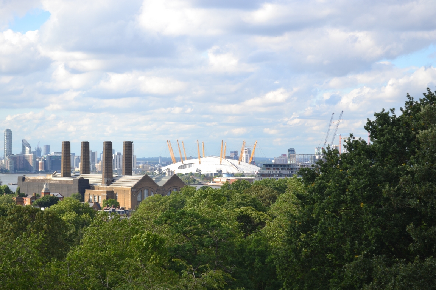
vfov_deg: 16.6
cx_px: 218
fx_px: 999
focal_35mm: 82
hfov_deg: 24.6
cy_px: 145
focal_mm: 55
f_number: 6.3
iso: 100
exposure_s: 1/160
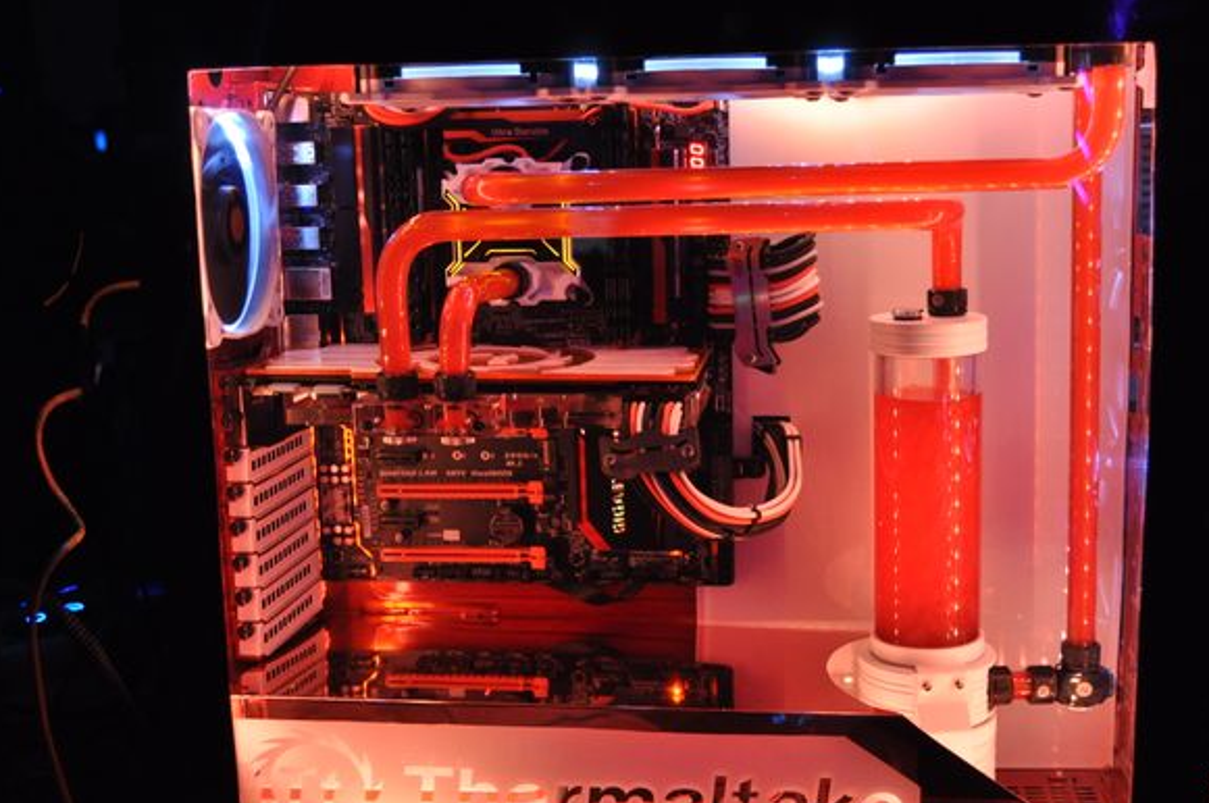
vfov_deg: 28.6
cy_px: 445
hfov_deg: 41.9
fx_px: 1577
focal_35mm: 47
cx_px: 662
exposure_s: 1/30
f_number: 4.5
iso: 1250
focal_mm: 28
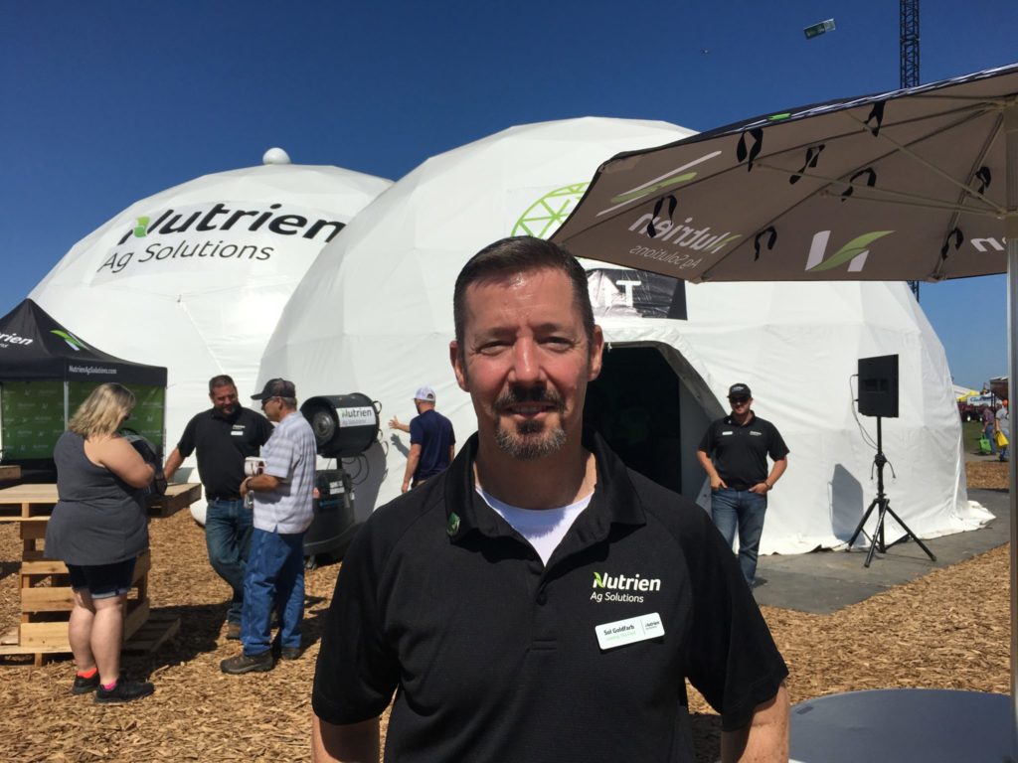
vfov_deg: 48.2
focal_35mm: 29
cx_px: 509
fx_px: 853
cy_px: 382
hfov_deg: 61.7
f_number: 2.2
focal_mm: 4.15
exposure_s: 1/4808
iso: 25
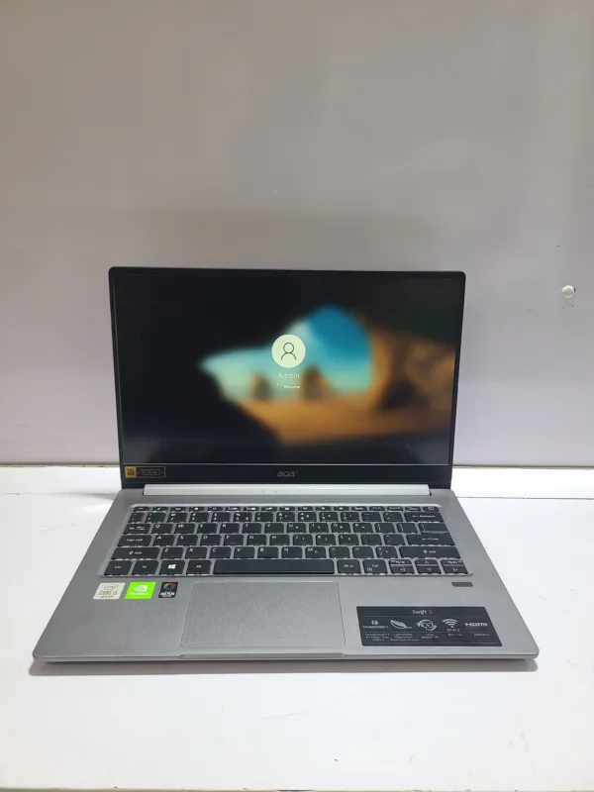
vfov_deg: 67.3
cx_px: 297
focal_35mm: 26
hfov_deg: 53.1
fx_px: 595
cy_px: 396
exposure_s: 1/50
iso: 80
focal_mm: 5.4
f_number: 1.8
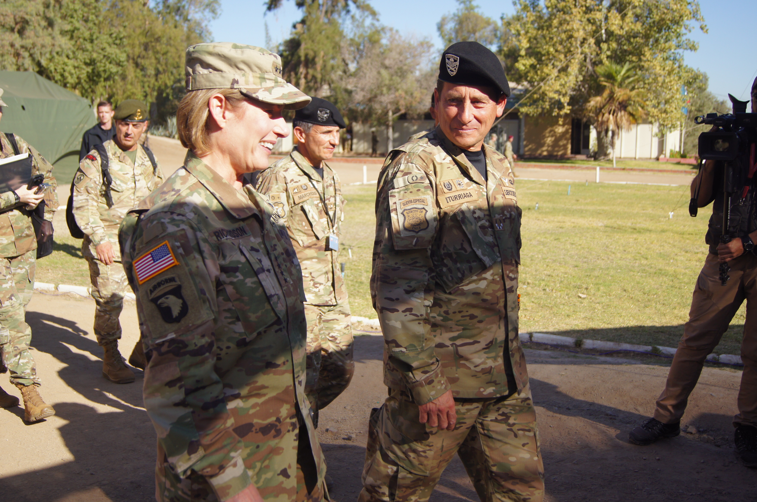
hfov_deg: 46.5
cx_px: 378
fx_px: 882
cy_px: 251
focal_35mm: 42
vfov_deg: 31.8
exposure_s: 1/640
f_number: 4.5
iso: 100
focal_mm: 28
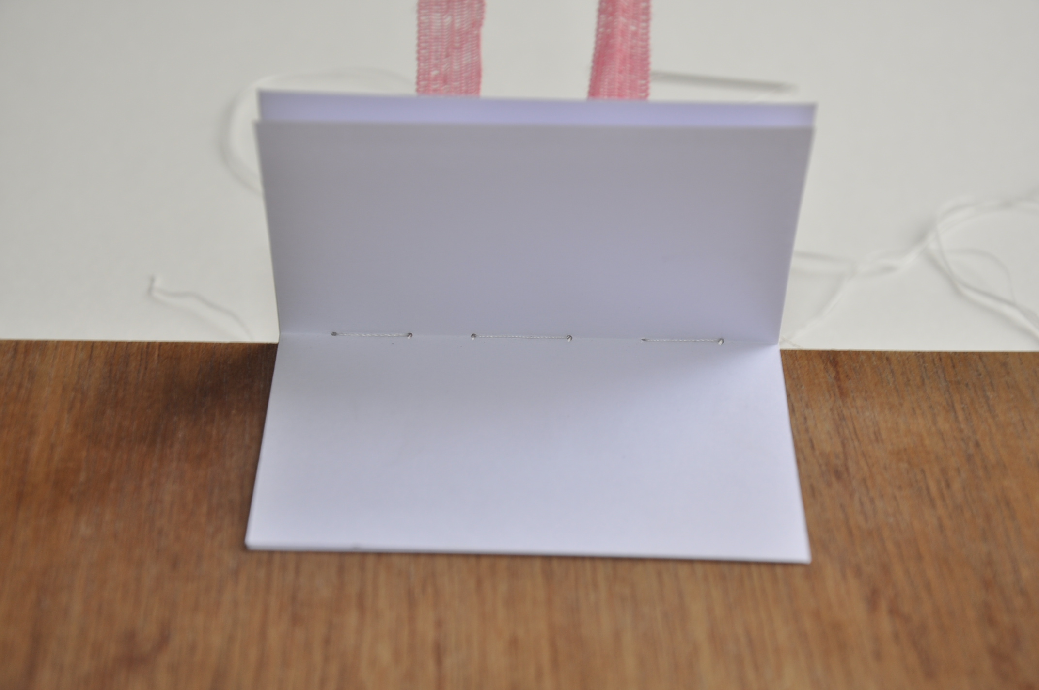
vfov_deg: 13.0
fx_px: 3027
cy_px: 345
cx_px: 520
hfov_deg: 19.5
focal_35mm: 105
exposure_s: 1/60
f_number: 8
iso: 200
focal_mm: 70
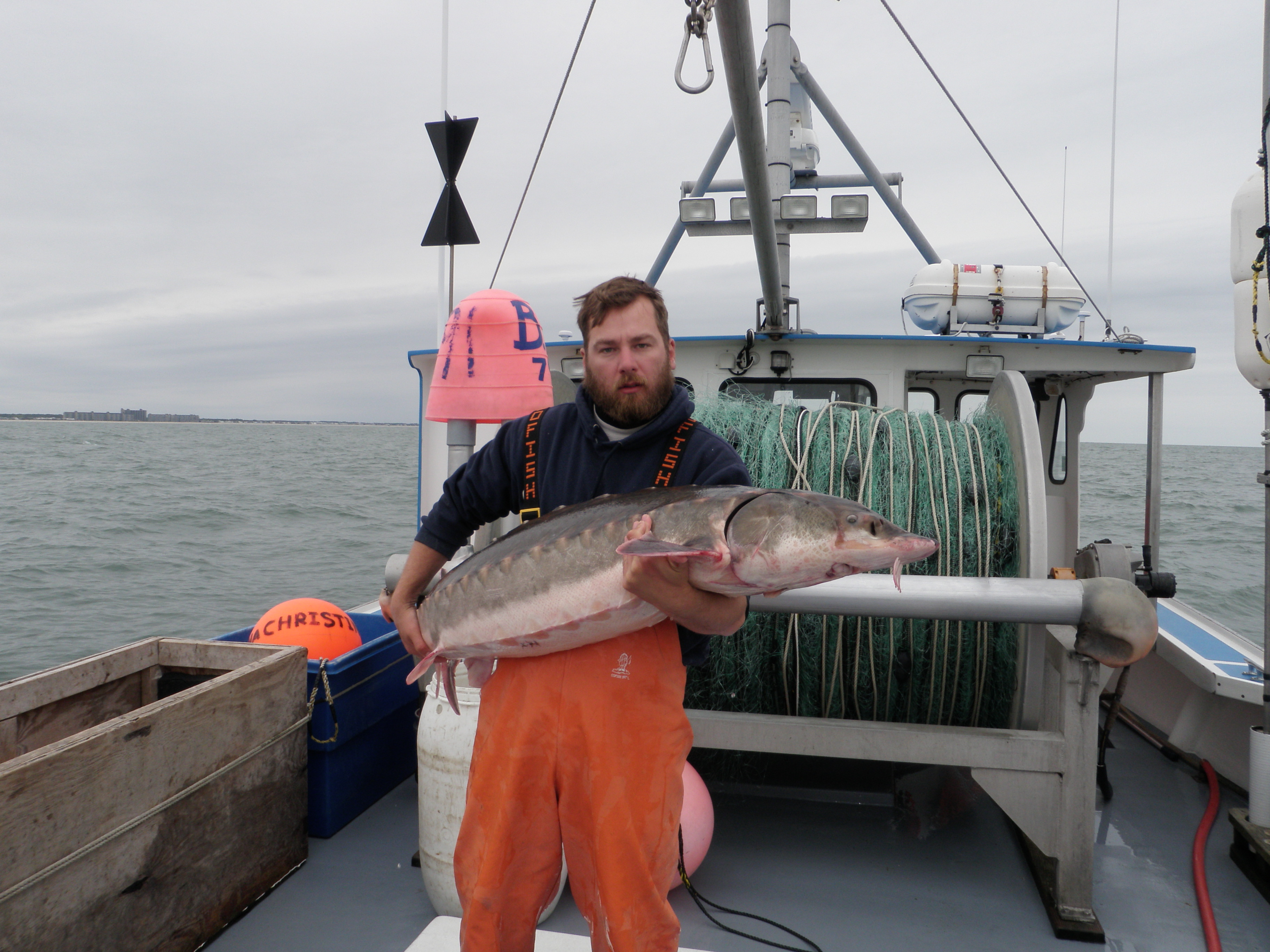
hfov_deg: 63.4
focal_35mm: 28
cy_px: 476
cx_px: 635
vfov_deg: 49.7
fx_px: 1027
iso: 50
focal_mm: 5
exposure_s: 1/640
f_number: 3.5
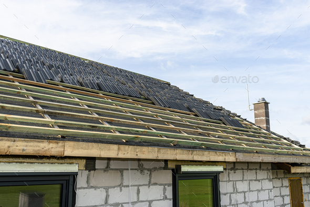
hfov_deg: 54.4
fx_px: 302
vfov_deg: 37.9
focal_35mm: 35
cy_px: 104
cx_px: 155
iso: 125
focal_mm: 35
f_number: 8
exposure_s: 1/160
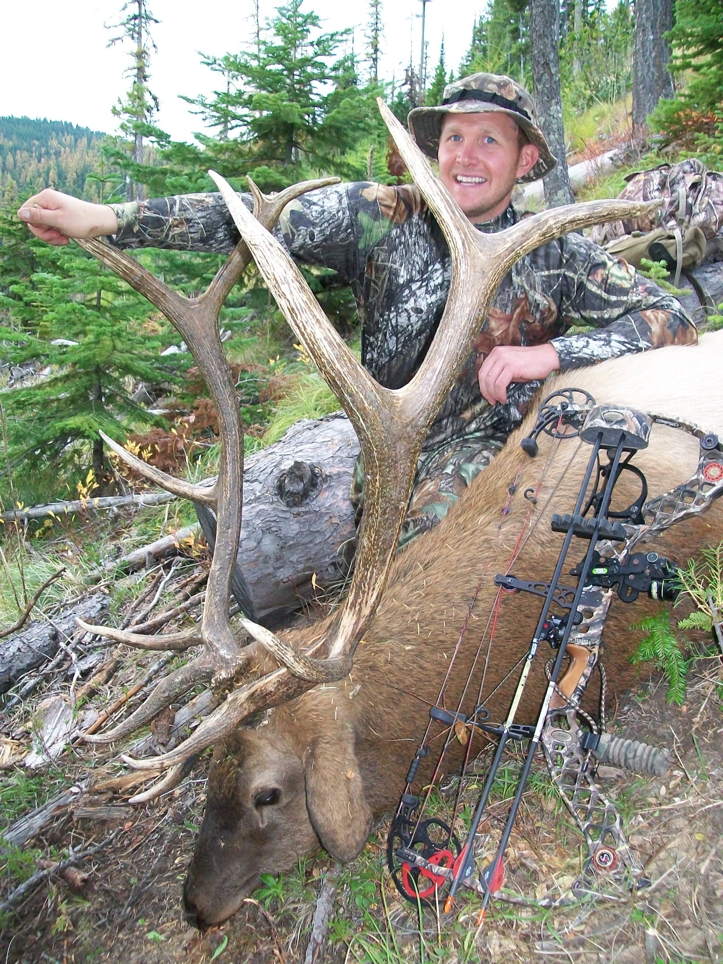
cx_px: 362
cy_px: 482
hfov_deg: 39.7
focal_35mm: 36
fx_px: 1003
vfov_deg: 51.4
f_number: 2.7
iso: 160
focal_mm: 6
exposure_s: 1/125
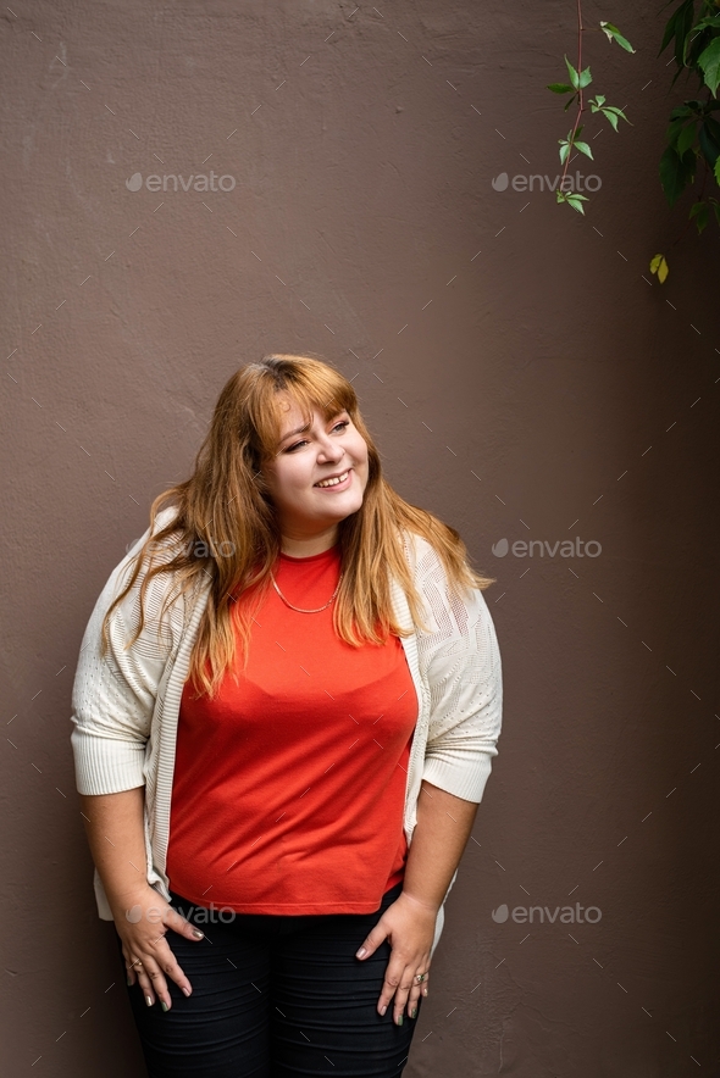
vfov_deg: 39.6
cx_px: 360
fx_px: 1499
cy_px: 539
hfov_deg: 27.0
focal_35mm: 50
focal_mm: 50
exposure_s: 1/200
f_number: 1.4
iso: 160
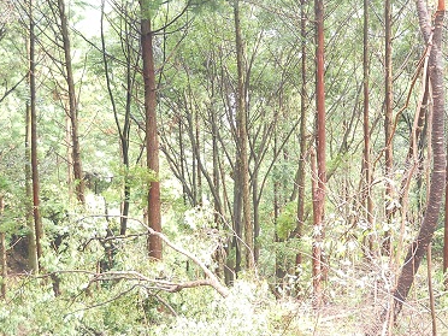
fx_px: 932
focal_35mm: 72
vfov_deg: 20.4
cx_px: 357
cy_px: 149
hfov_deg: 26.5
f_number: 3.1
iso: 125
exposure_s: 1/30
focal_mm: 6.72
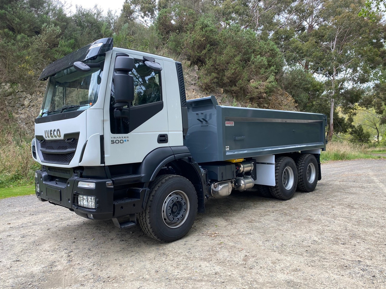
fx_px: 290
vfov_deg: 53.1
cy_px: 144
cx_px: 193
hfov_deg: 67.3
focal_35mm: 26
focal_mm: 4.25
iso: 32
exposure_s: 1/122
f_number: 1.8
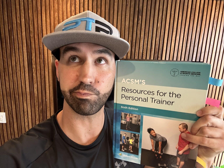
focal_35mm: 23
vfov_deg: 58.9
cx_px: 112
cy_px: 84
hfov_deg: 73.9
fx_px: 149
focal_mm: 2.69
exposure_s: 1/30
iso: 320
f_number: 1.9
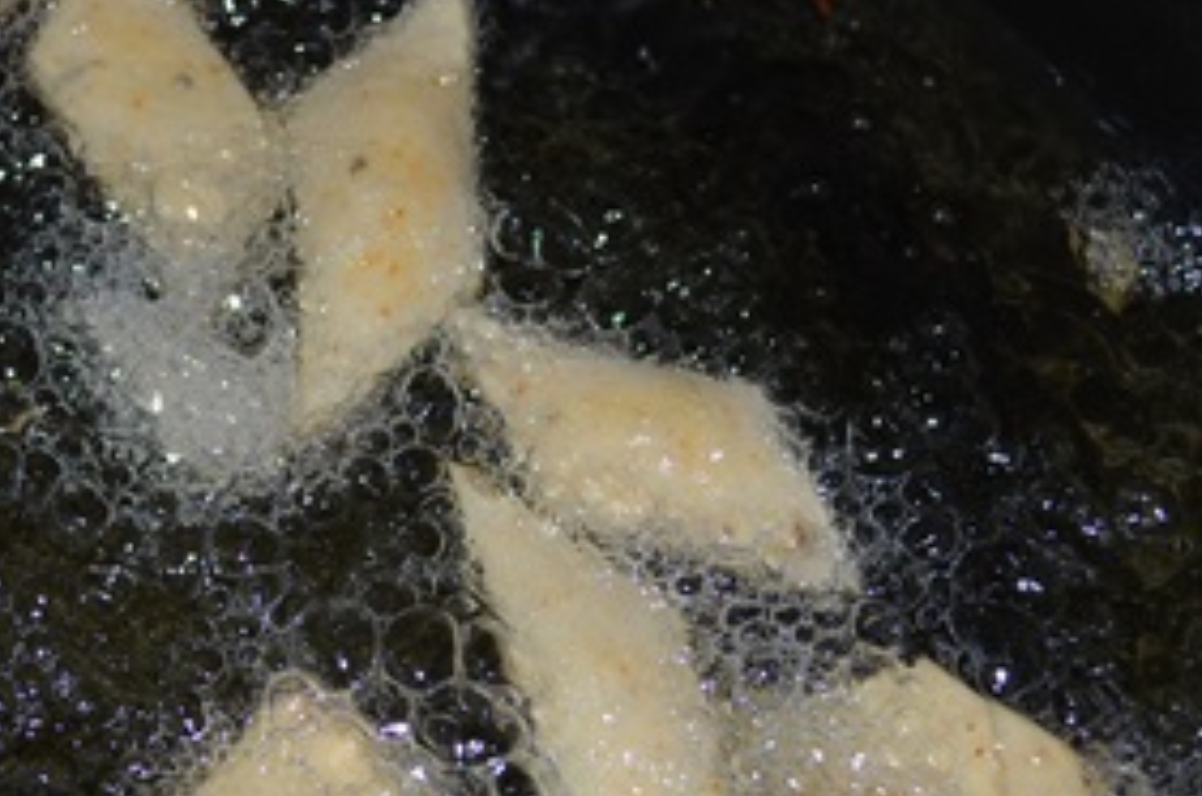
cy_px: 449
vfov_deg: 16.6
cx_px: 312
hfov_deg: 24.6
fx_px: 2732
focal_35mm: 82
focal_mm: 24
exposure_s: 1/60
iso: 450
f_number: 4
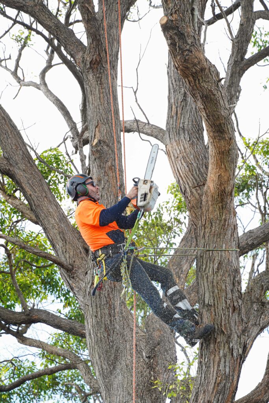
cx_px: 134
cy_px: 202
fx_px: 2241
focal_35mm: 200
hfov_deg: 6.9
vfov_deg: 10.3
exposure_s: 1/250
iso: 400
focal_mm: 200
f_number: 5.6
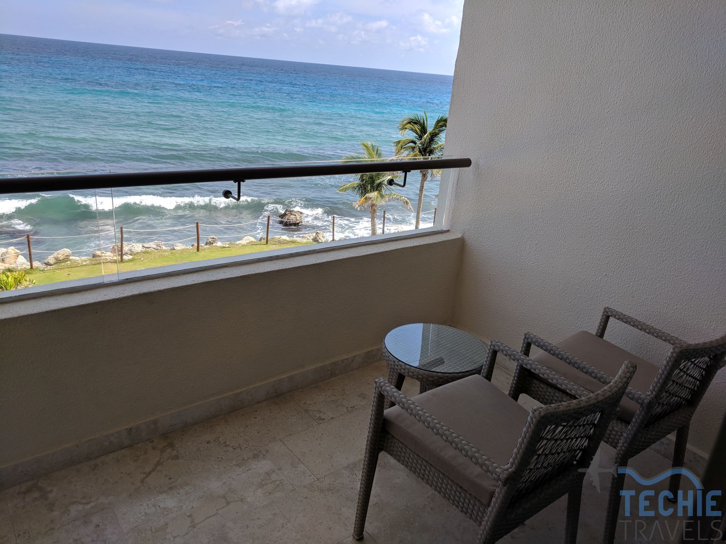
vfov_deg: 53.1
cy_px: 272
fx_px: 545
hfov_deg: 67.3
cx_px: 363
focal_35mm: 26
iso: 50
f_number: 2
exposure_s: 1/1550
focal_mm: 4.67
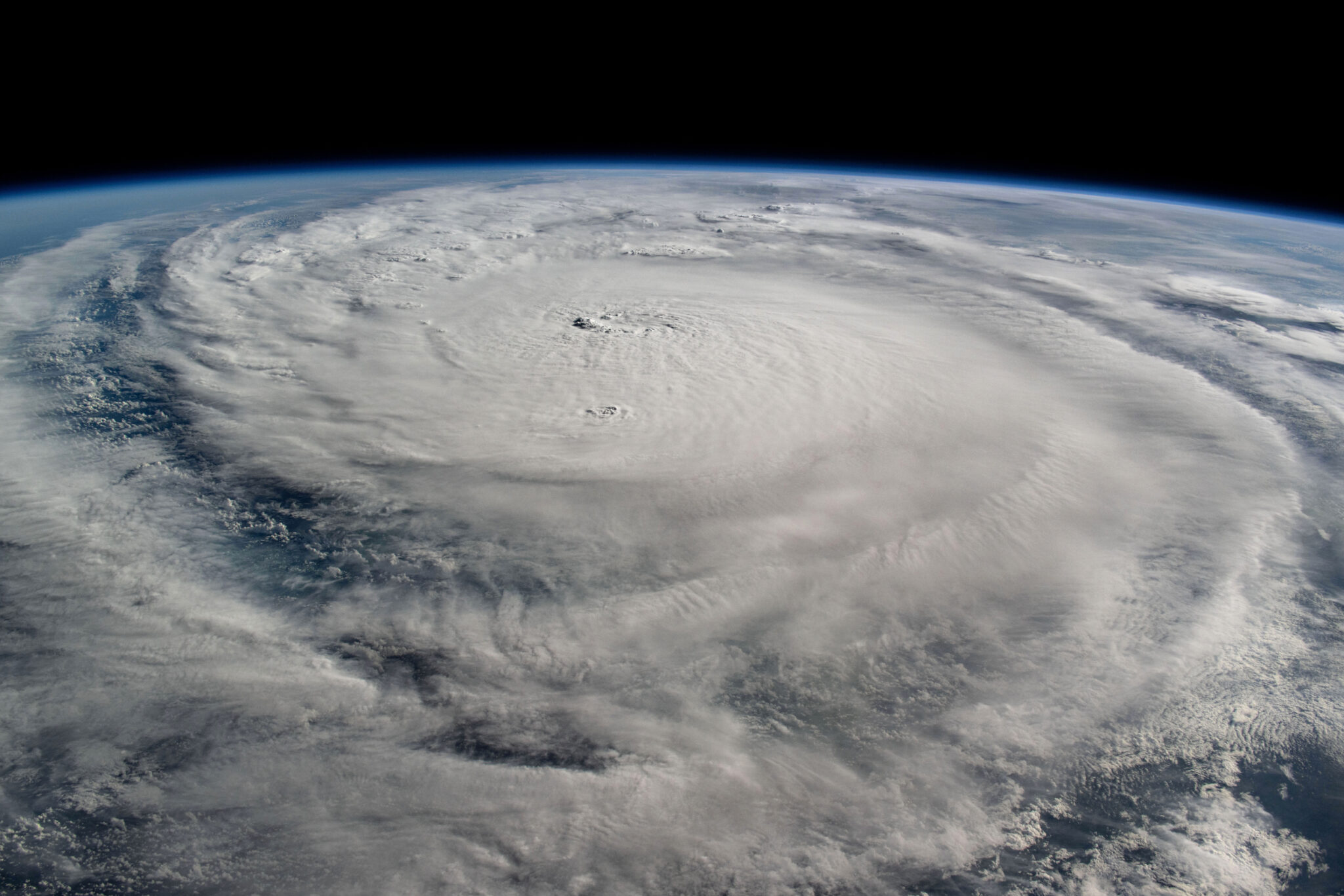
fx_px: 1867
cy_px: 448
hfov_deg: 39.6
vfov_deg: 27.0
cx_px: 672
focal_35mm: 50
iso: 500
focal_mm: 50
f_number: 8
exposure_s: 1/5000
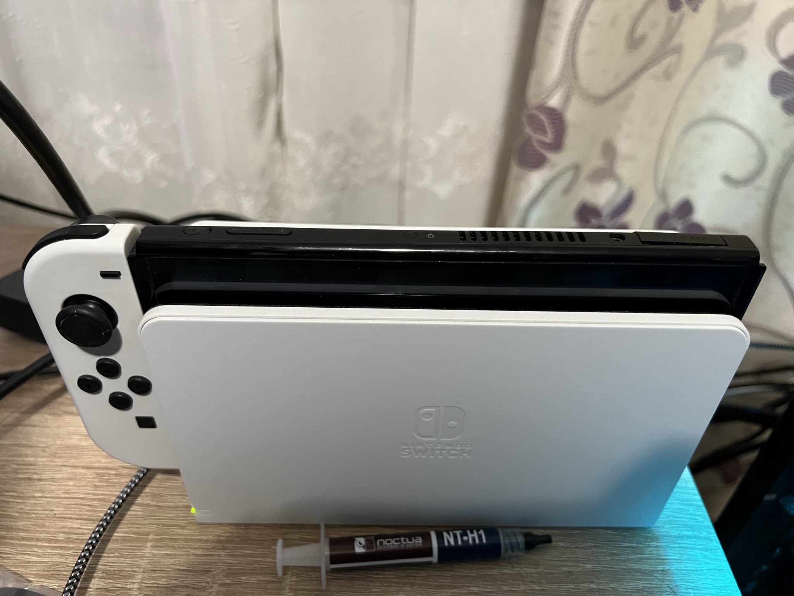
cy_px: 298
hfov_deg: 67.3
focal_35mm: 26
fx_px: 596
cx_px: 397
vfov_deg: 53.1
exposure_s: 1/42
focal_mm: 5.7
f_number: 1.5
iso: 500
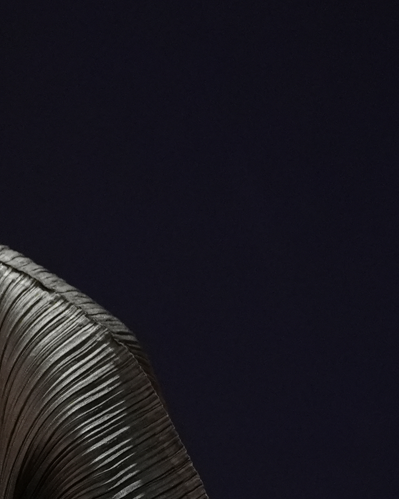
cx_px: -121
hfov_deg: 3.0
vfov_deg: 3.7
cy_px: 314
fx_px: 7659
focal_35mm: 519
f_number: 5.6
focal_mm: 160
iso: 8000
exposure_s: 1/200
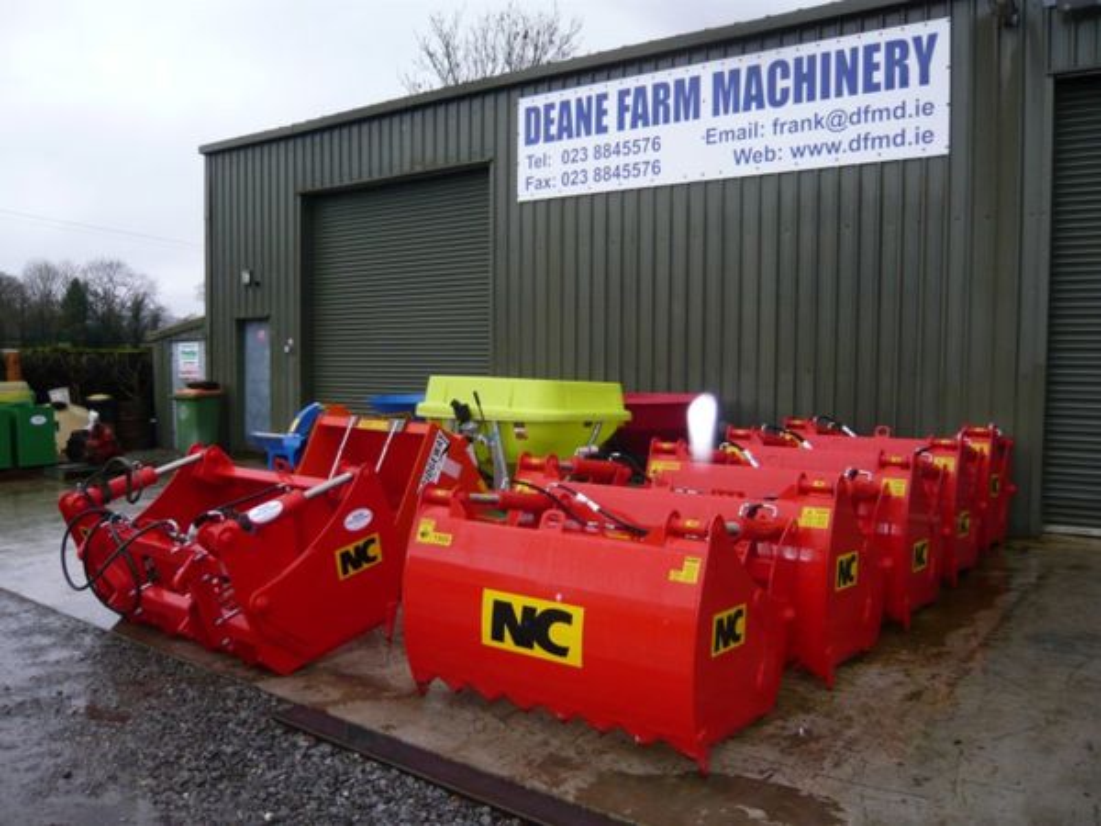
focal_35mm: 28
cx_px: 550
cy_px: 413
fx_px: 891
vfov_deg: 49.7
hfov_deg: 63.4
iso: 125
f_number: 2.8
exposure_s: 1/30
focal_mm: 4.6
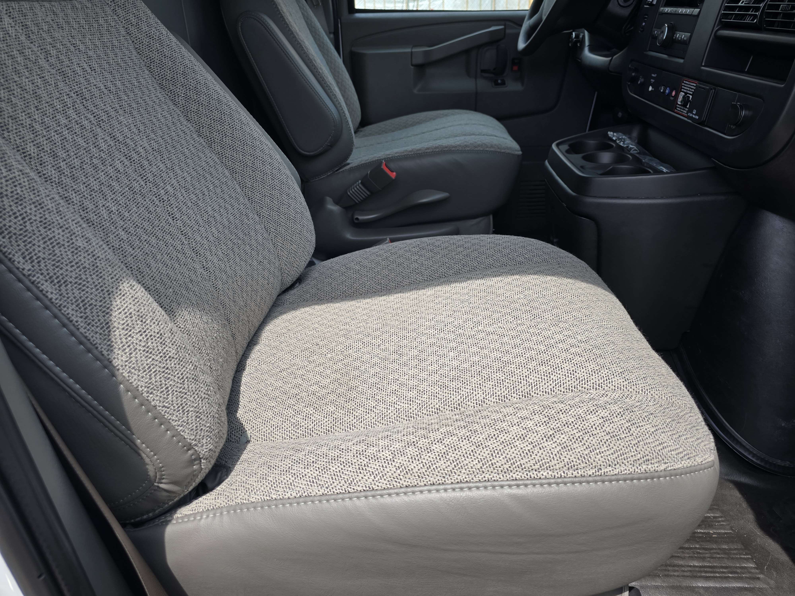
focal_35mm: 23
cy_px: 298
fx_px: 528
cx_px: 398
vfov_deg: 58.9
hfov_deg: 73.9
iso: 12
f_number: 1.7
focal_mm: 6.3
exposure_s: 1/212
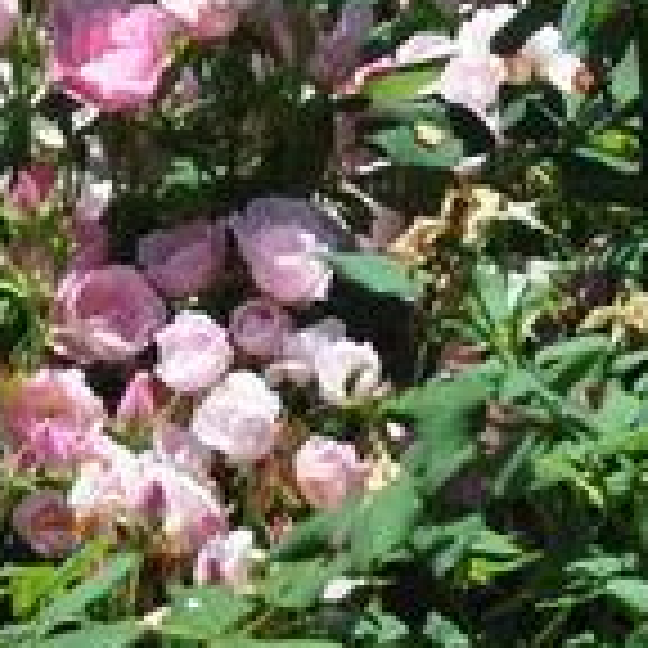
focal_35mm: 282
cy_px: 76
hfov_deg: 6.2
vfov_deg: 6.2
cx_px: 576
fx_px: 5972
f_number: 7.1
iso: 200
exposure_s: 1/200
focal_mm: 32
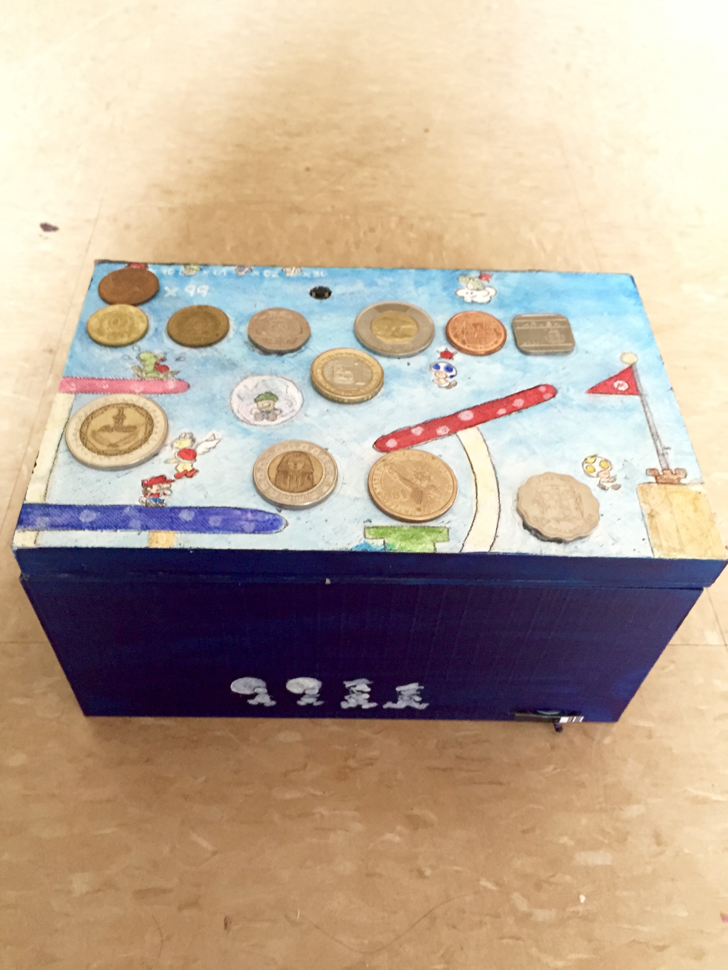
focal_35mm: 29
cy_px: 485
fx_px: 813
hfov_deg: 48.2
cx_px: 364
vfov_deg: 61.7
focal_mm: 4.15
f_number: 2.2
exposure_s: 1/15
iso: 640
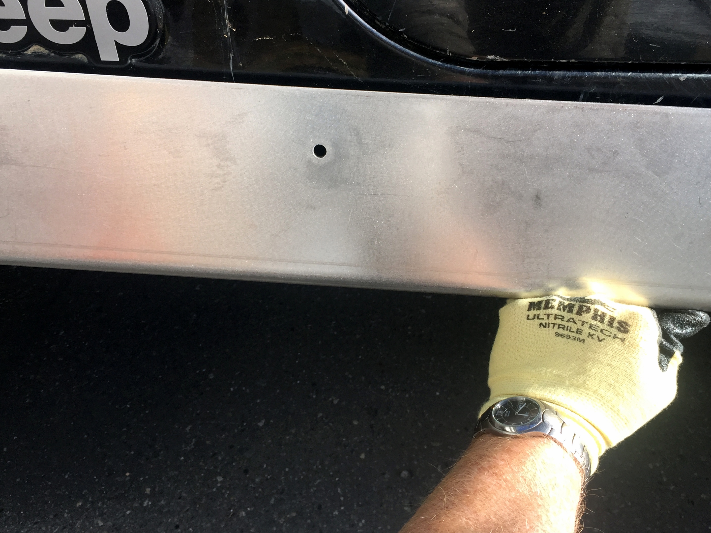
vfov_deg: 42.9
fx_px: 678
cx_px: 353
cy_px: 243
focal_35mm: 33
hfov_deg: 55.4
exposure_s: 1/590
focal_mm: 4.15
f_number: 2.2
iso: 32
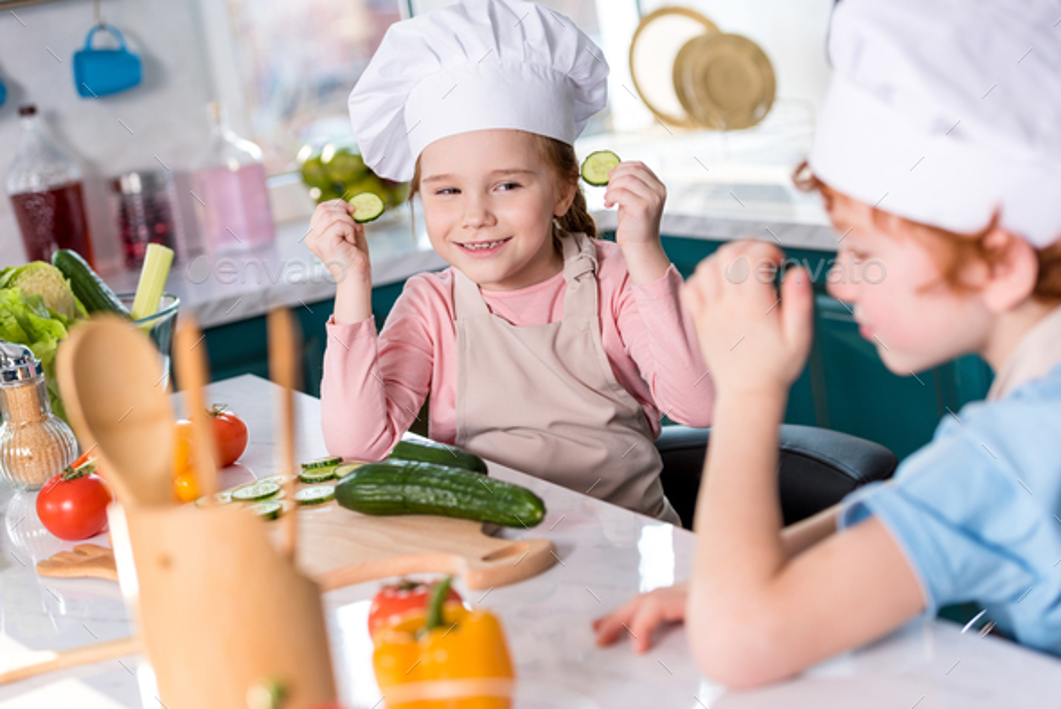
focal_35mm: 70
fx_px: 2064
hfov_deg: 28.8
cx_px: 530
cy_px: 354
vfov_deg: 19.5
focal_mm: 70
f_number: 3.5
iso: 250
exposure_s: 1/200
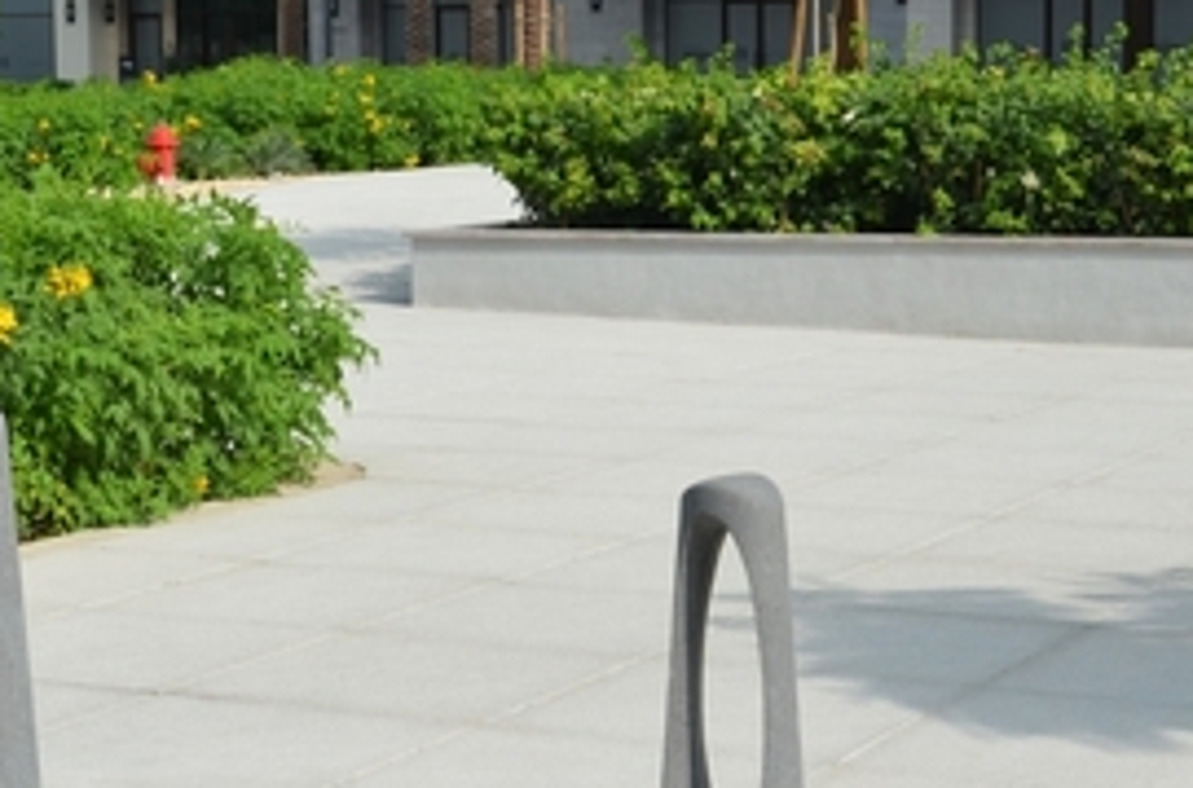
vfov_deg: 16.0
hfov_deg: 24.0
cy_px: 390
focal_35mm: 85
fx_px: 2809
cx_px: 544
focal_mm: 28
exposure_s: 1/250
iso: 100
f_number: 8
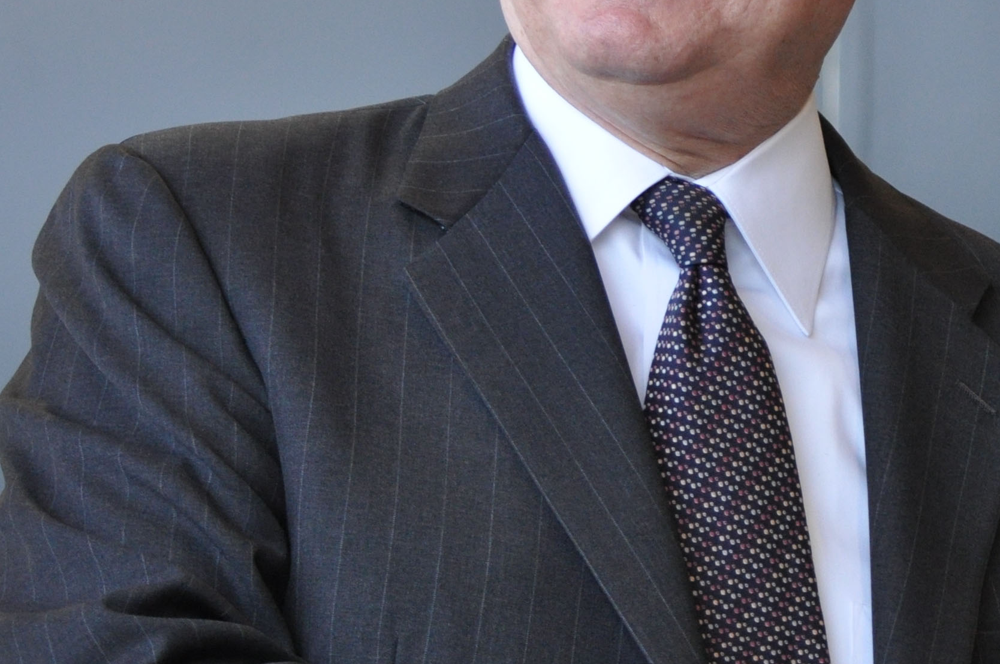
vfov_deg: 5.1
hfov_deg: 7.6
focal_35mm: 270
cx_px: 1209
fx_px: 7491
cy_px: -8
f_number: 4.5
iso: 800
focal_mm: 70
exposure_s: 1/250
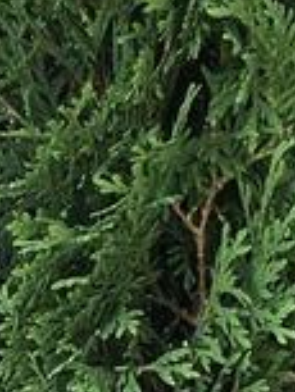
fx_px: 2145
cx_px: 174
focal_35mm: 189
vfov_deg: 10.4
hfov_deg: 7.9
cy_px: 323
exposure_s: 1/60
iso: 25
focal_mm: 4.15
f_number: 2.2
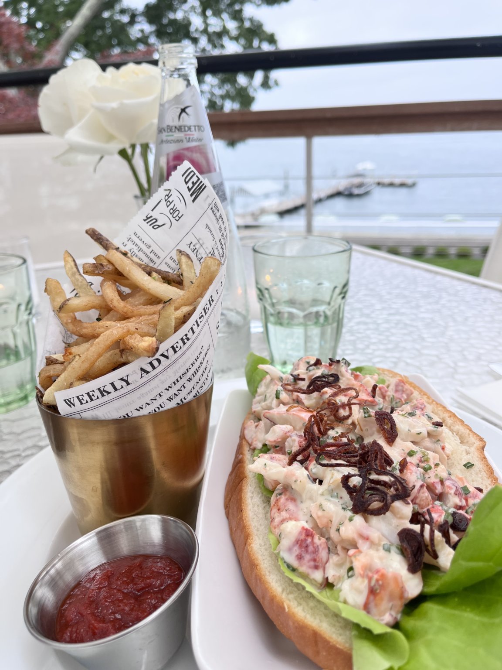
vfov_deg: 67.3
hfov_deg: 53.1
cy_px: 335
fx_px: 503
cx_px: 251
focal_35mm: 26
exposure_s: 1/1028
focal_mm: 5.1
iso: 50
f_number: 1.6
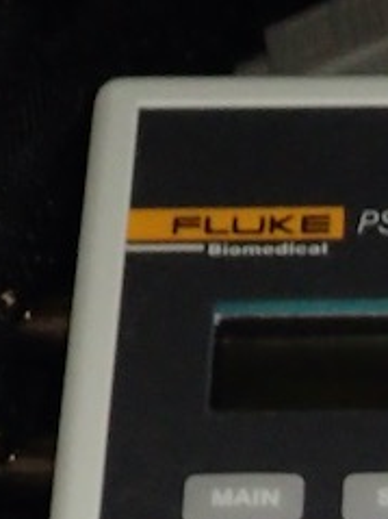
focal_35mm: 161
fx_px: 2408
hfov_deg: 8.5
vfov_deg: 10.6
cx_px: 876
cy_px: 1212
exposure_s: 1/30
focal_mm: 5.5
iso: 400
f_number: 2.3
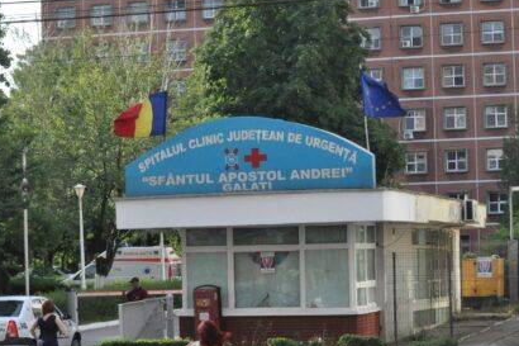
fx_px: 1740
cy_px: 199
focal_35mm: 121
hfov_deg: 16.9
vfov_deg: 11.3
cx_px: 151
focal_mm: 55
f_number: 14
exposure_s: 1/800
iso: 3200
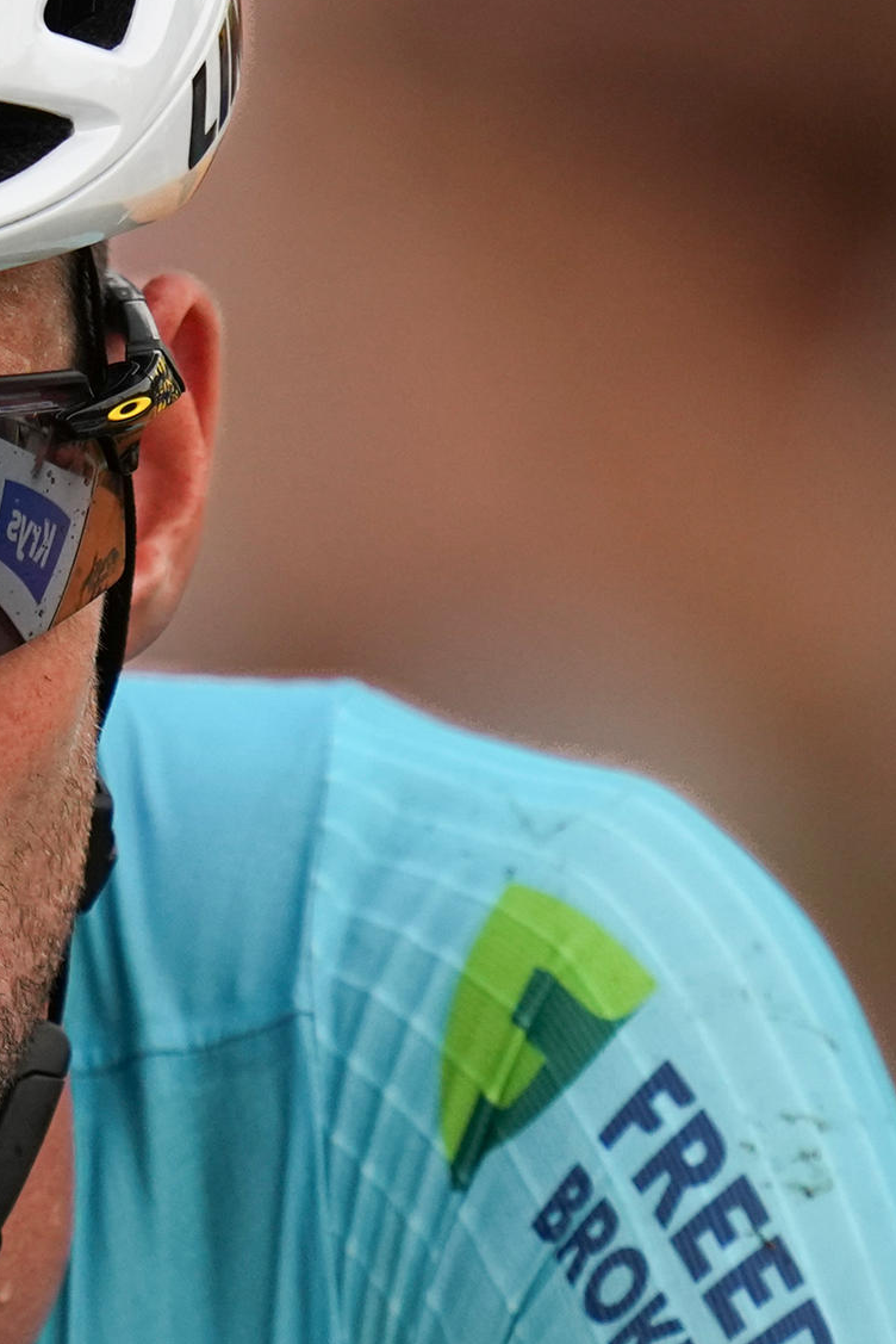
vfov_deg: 1.2
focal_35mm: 1774
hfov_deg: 0.8
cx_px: -335
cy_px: 1292
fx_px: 66184
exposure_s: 1/4000
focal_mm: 400
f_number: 2.8
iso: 640
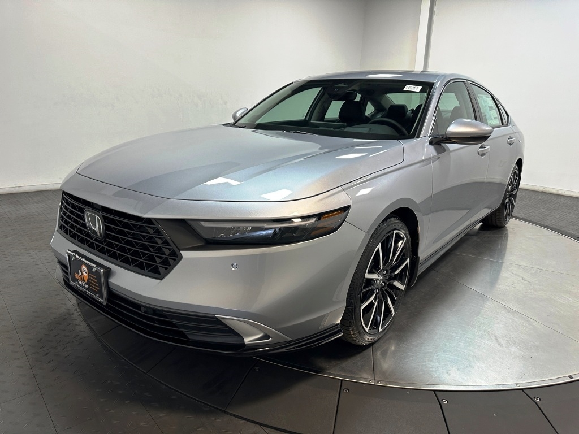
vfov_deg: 56.8
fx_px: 401
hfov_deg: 71.6
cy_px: 217
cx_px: 290
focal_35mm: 24
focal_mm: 6.86
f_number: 1.78
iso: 200
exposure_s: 1/60
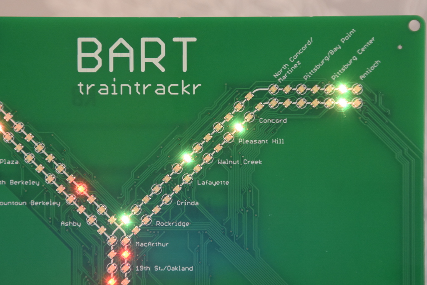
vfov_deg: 13.0
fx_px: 1246
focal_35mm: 105
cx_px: 214
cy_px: 142
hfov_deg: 19.5
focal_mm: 70
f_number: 4.5
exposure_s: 1/100
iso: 2500
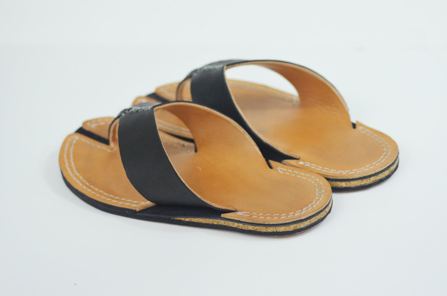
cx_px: 224
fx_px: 1115
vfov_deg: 15.1
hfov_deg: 22.7
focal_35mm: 90
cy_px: 148
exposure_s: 1/125
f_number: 3.2
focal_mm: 60
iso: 1000
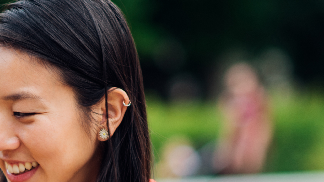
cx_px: -59
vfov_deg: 3.8
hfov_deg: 6.7
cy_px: 347
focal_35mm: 319
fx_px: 2741
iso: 100
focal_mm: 85
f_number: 2
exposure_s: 1/320
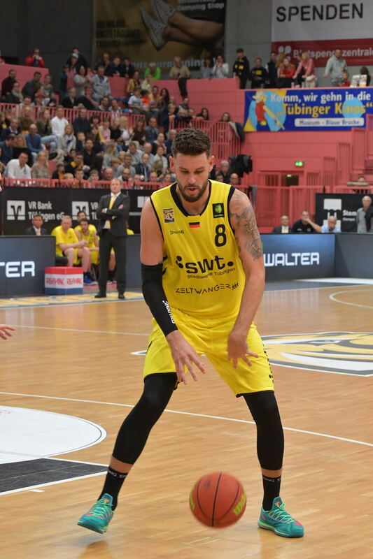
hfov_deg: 13.0
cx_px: 186
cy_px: 280
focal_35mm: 105
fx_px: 1632
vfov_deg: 19.5
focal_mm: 70
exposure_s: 1/400
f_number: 5.6
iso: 4000
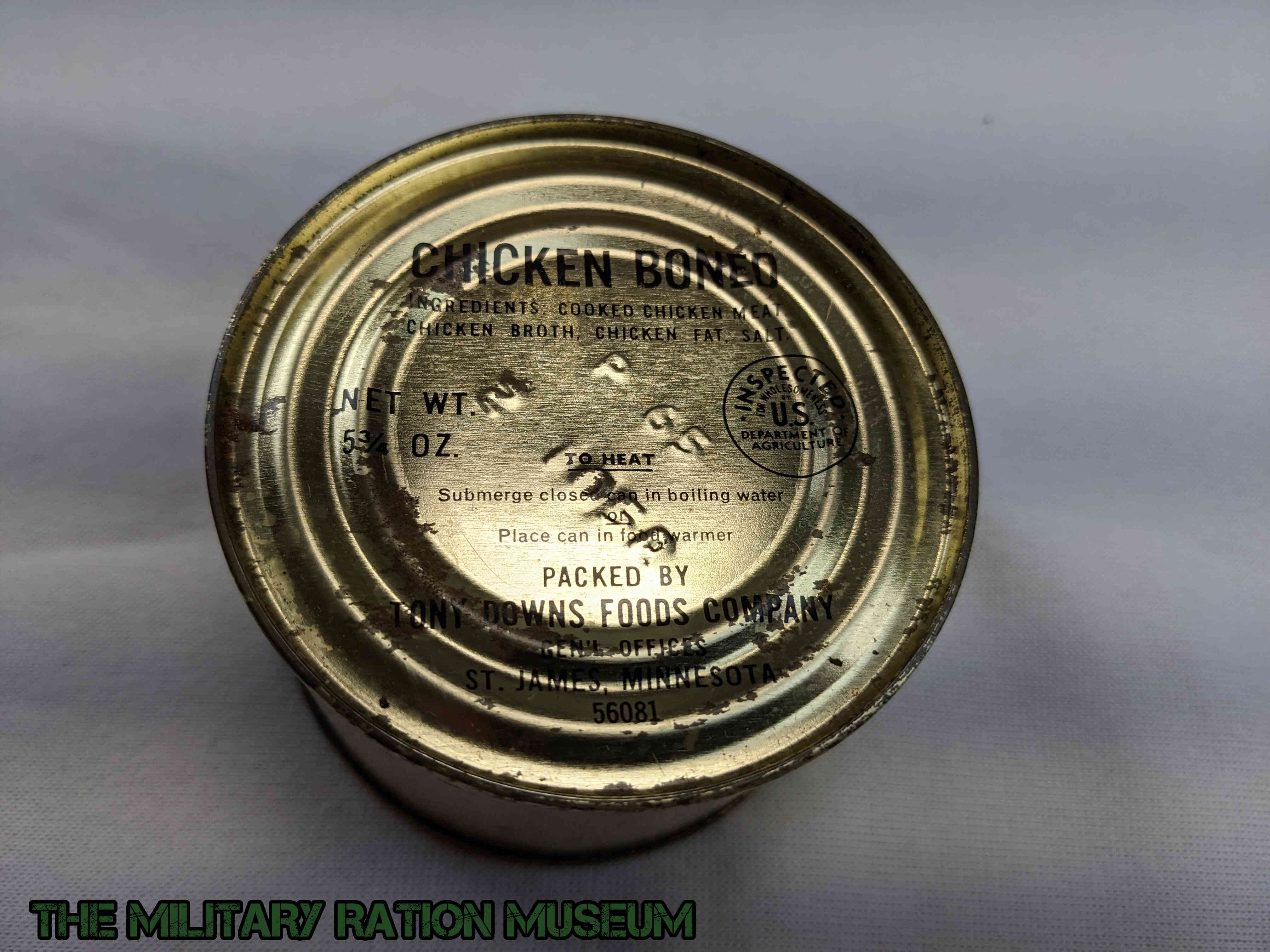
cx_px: 635
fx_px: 991
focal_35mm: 27
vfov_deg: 51.4
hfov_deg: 65.3
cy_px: 476
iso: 49
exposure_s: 1/329
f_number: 1.73
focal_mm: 4.38
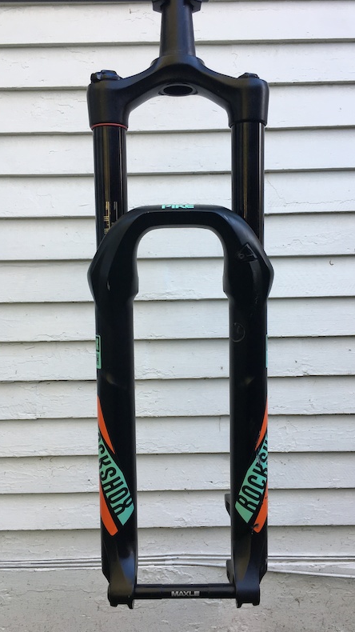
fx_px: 536
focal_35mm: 32
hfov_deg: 36.7
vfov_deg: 61.0
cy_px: 315
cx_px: 180
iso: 40
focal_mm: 4.15
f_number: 2.2
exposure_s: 1/120
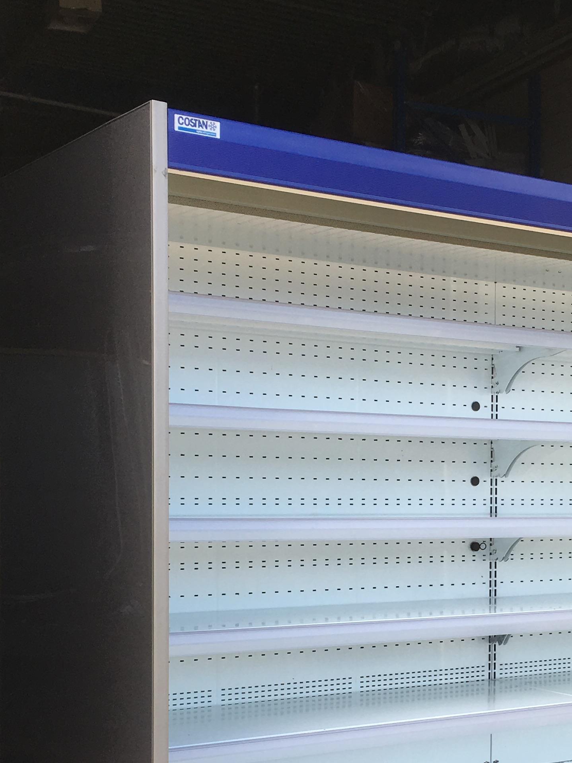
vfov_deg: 31.3
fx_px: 1344
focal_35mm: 61
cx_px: 487
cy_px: 540
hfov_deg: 23.5
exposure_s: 1/523
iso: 25
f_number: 2.2
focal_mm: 4.15
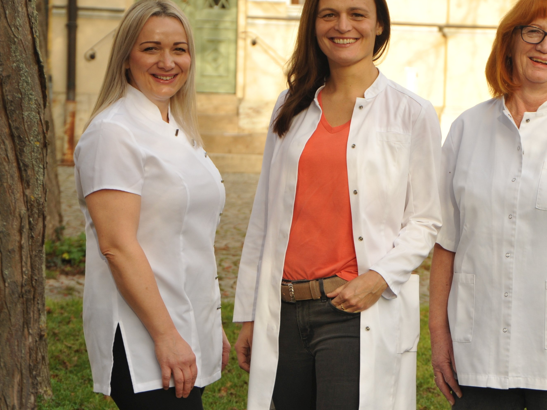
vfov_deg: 10.2
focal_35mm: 146
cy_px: 184
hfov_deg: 13.5
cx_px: 399
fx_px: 2307
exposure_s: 1/320
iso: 800
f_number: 9
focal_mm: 95
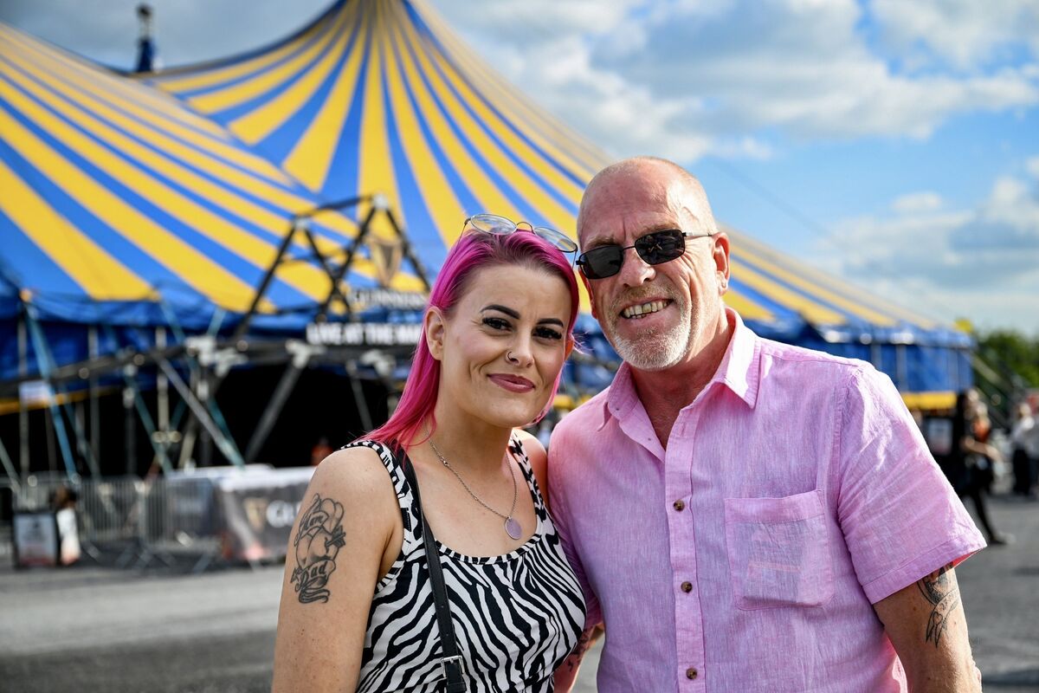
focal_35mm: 49
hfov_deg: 40.3
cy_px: 346
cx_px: 520
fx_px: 1414
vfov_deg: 27.5
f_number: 4
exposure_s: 1/1250
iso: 160
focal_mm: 49
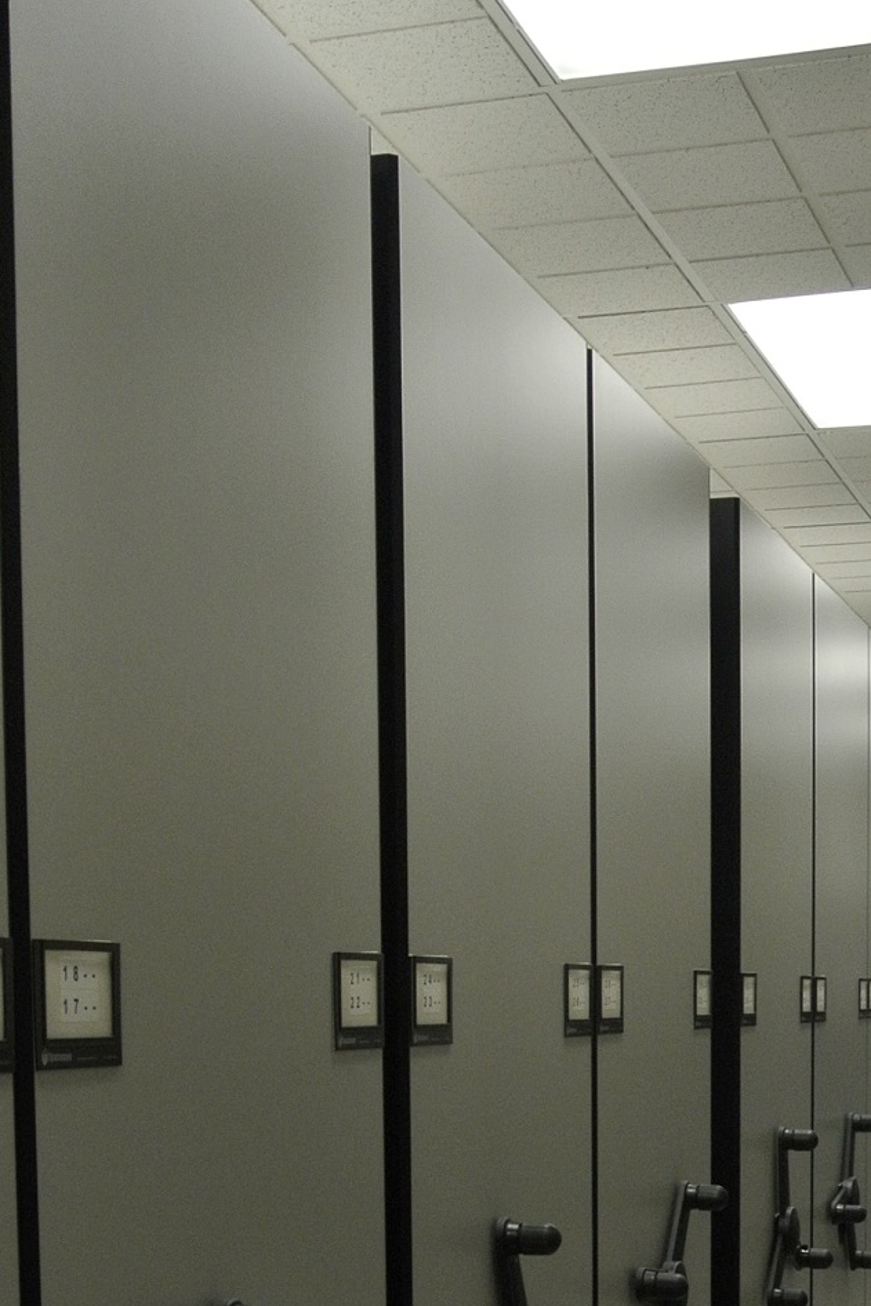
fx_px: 2322
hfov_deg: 21.2
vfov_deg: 29.6
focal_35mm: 64
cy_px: 1267
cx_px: 483
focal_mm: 10
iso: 360
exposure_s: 1/60
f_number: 3.5
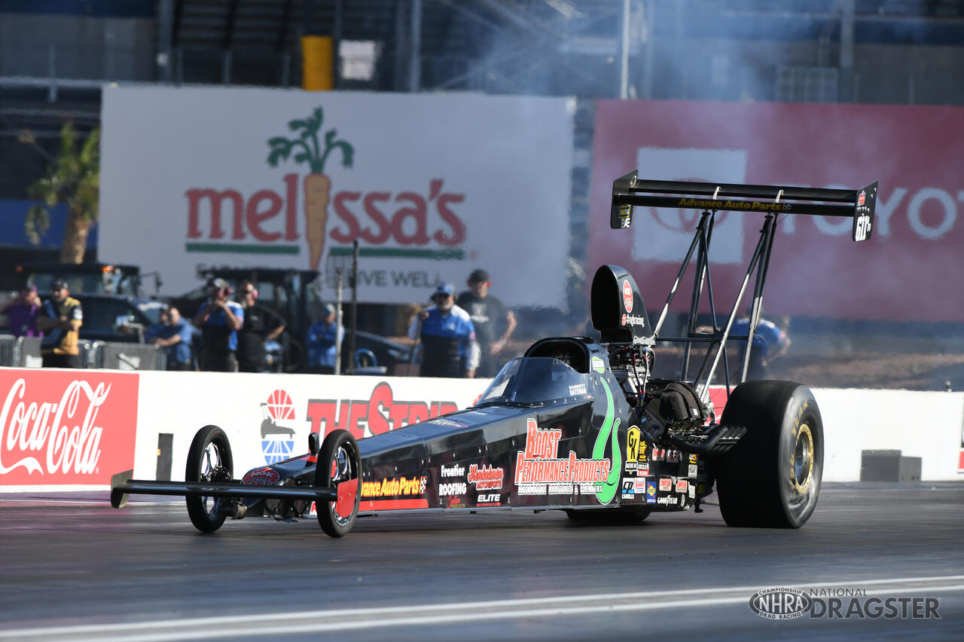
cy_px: 321
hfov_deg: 6.9
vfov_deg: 4.6
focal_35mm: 300
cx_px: 482
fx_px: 8029
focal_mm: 300
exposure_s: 1/1600
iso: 320
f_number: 7.1
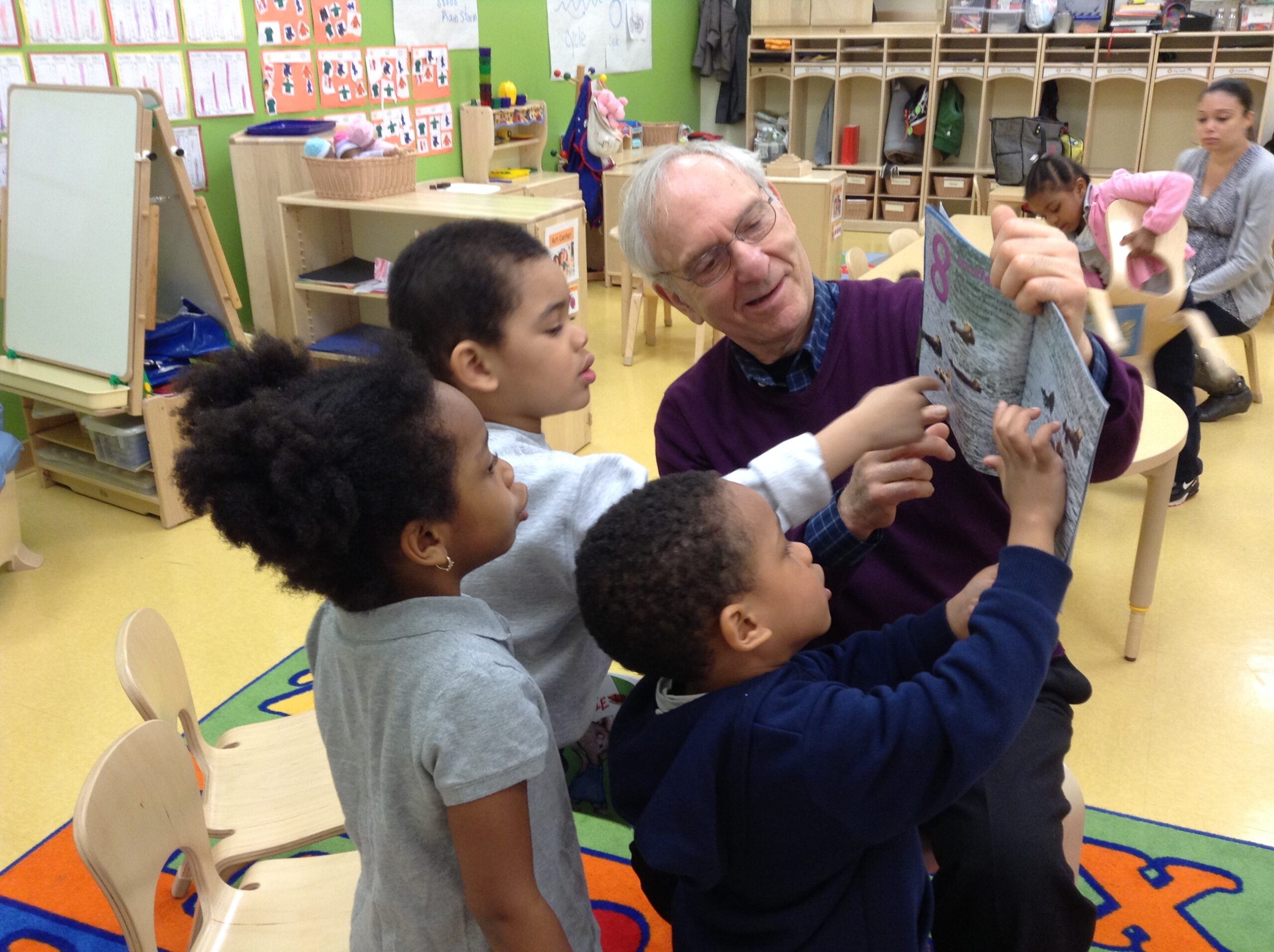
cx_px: 637
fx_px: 1213
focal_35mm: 33
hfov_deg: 55.4
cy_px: 476
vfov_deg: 42.8
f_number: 2.4
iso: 50
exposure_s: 1/24
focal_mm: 3.3
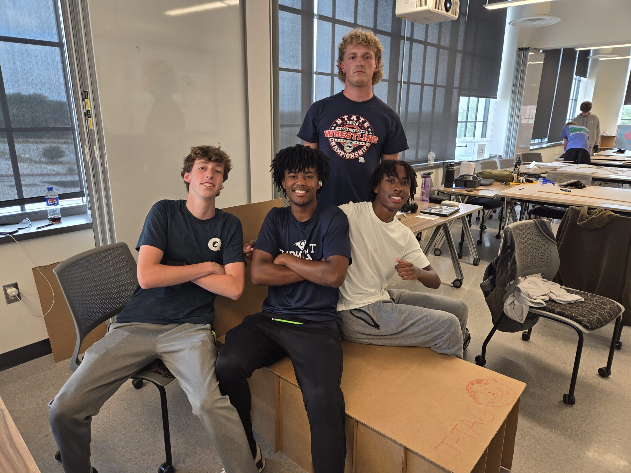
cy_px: 236
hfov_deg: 73.9
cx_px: 316
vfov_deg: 58.9
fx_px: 419
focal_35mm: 23
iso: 32
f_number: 1.8
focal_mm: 5.4
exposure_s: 1/50
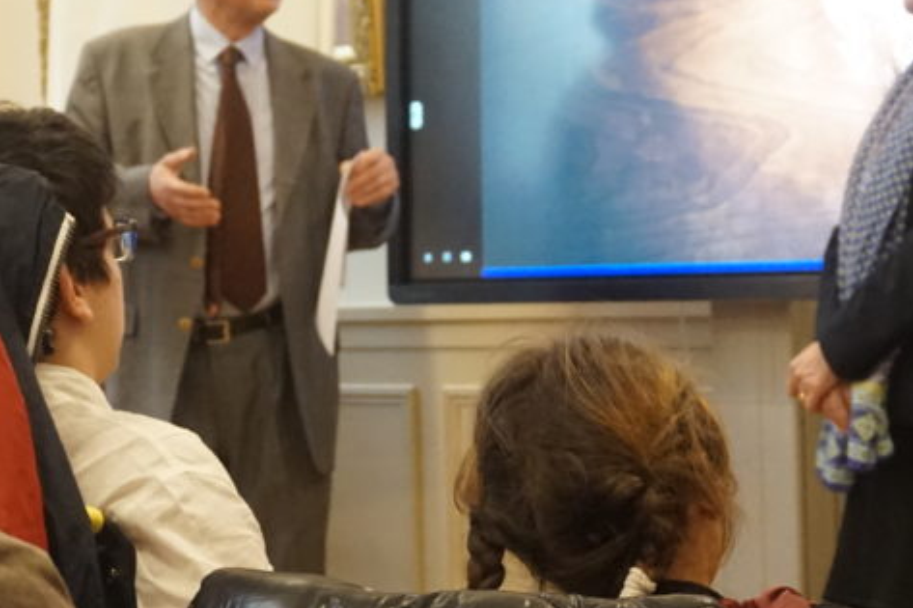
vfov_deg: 13.1
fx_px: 2636
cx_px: 369
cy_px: 388
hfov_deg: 19.6
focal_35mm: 104
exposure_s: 1/60
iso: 3200
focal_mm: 32
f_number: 5
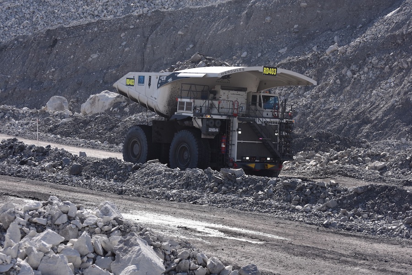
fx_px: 944
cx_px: 206
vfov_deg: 16.6
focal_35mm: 82
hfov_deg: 24.6
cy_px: 138
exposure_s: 1/500
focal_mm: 55
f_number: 8
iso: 250
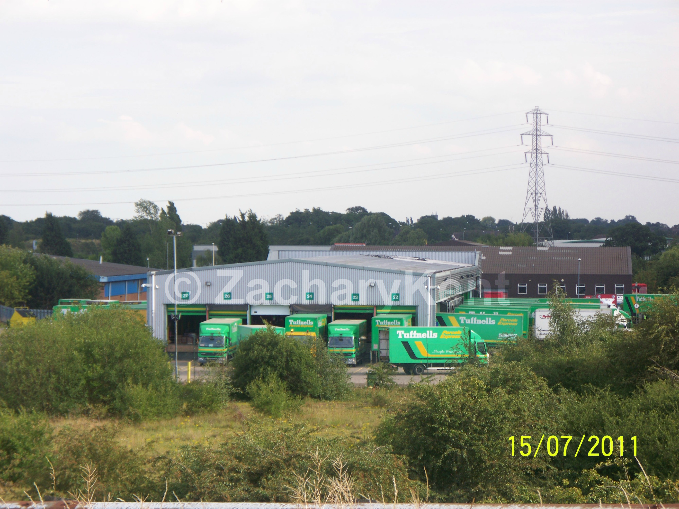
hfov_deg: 14.4
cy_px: 254
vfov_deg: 10.8
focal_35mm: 137
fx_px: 2687
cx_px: 340
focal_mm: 28.83
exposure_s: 1/160
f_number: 4.4
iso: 64
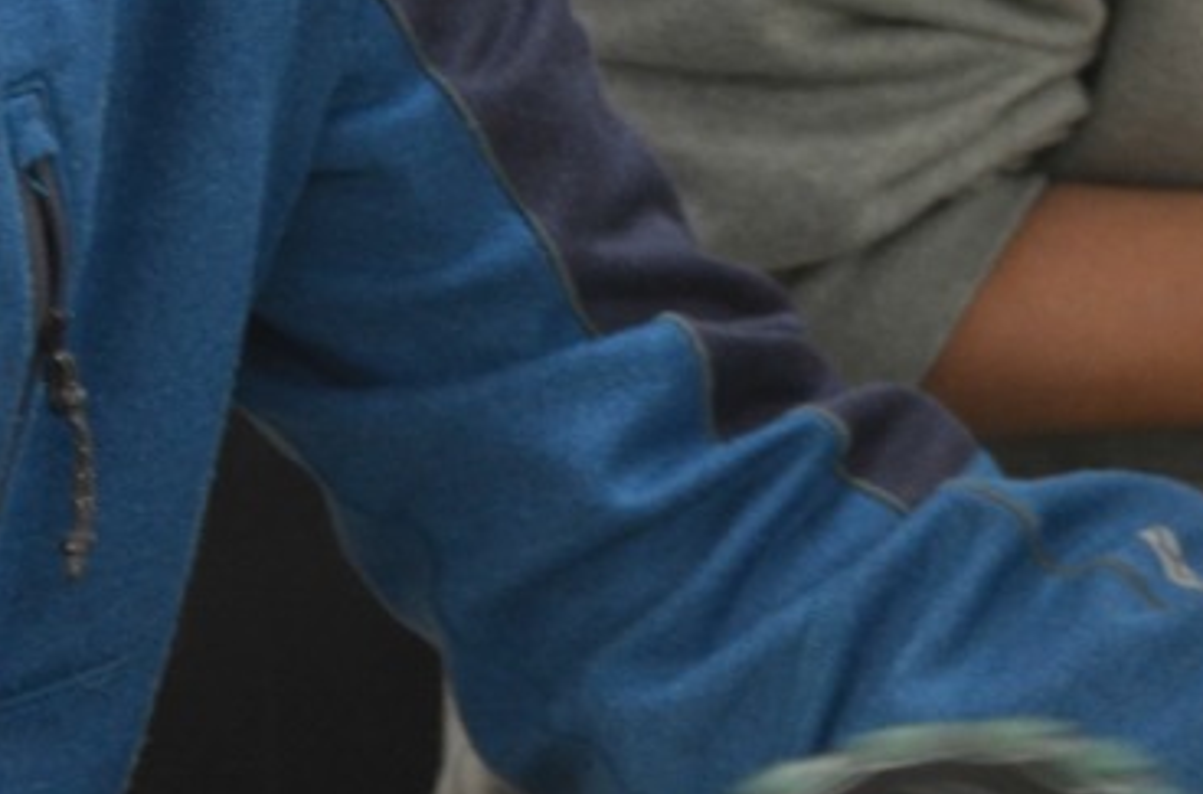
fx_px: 6365
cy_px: 108
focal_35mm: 191
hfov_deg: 10.7
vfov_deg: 7.1
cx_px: 1314
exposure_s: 1/60
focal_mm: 31
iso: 450
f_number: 4.2
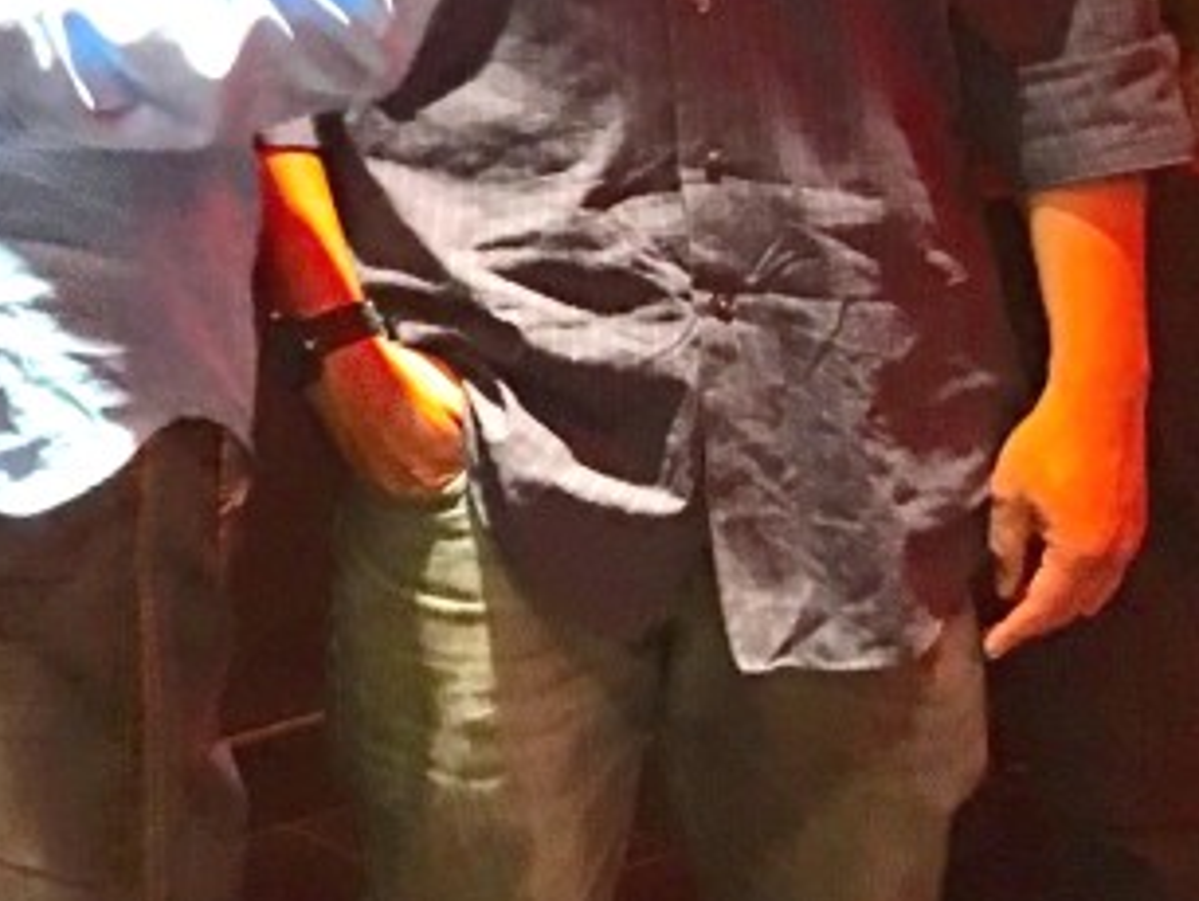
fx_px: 3362
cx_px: -525
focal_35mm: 97
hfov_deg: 18.3
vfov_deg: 14.6
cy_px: -262
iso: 80
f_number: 2.2
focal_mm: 4.15
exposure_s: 1/4
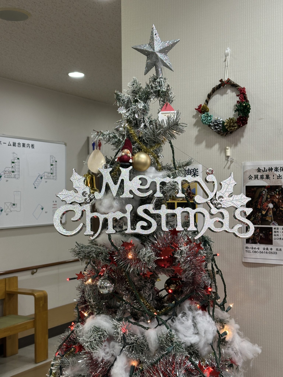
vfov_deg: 39.7
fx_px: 523
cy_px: 188
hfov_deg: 30.3
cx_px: 142
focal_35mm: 48
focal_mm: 6.86
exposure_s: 1/60
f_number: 1.78
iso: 80
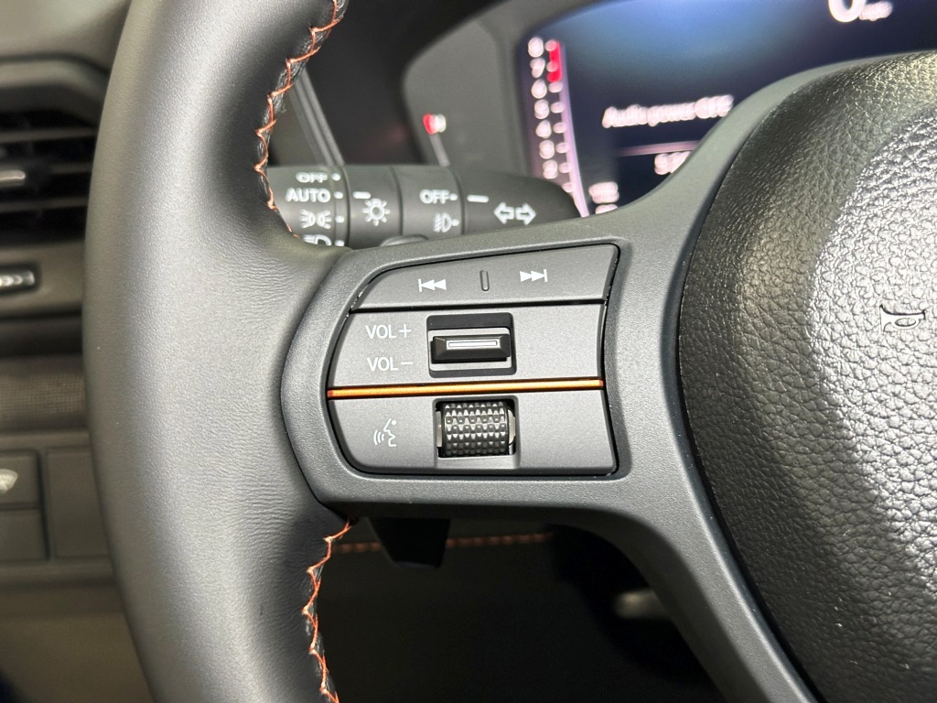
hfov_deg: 39.7
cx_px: 468
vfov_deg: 30.3
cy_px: 352
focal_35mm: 48
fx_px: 1299
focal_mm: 6.86
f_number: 1.78
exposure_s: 1/40
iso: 400
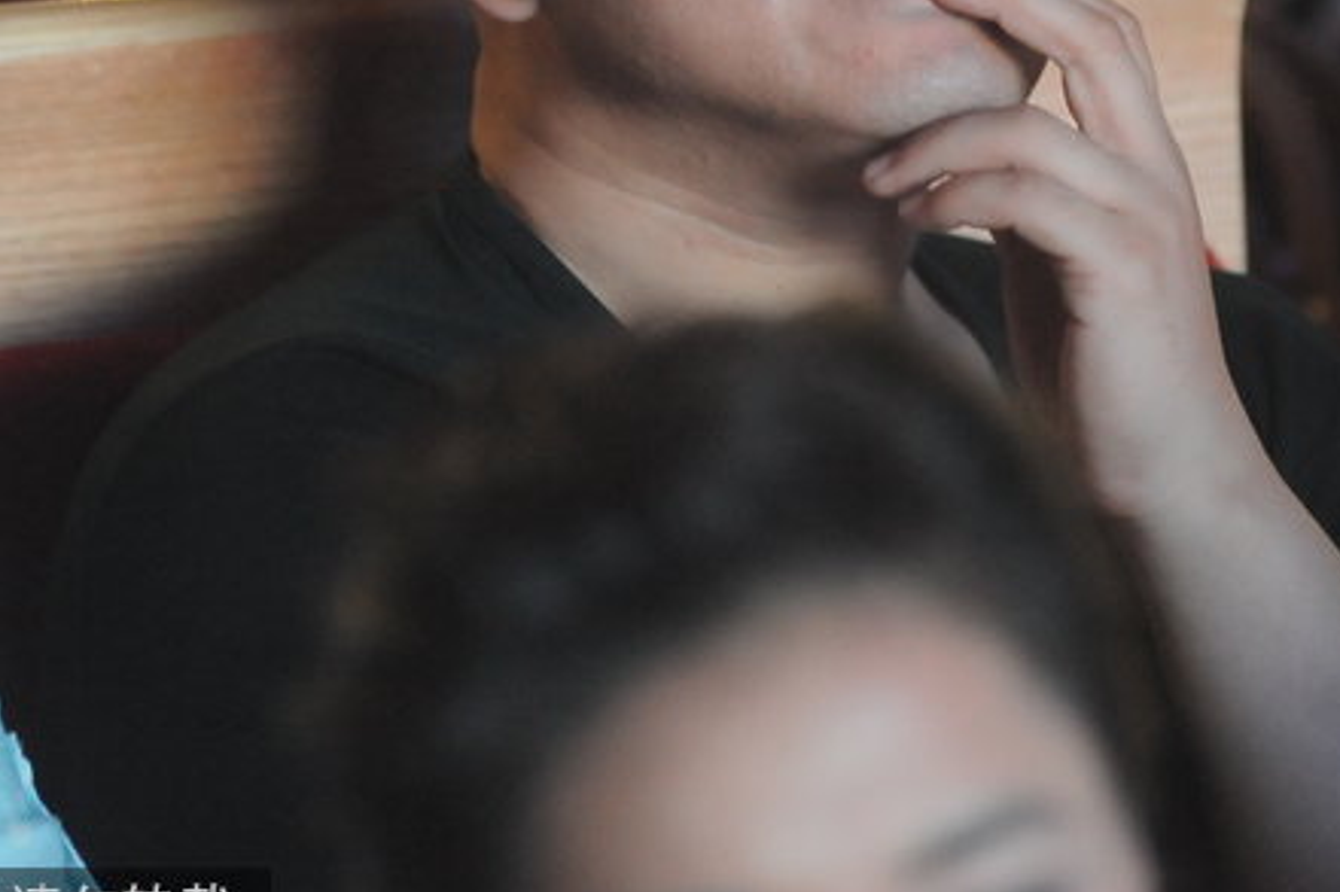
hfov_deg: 4.5
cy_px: -61
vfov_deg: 3.0
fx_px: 16929
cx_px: 838
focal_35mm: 455
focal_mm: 200
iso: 5000
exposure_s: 1/40
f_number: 3.2
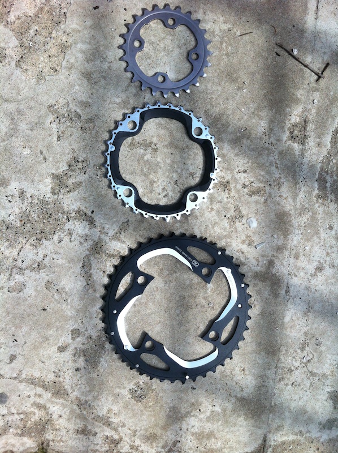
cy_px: 226
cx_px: 169
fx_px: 457
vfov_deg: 52.7
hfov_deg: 40.6
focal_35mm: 35
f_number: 2.8
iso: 80
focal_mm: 3.85
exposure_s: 1/1271
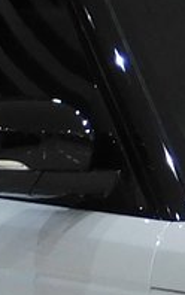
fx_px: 8329
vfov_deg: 2.0
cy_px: 404
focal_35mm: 1034
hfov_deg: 1.3
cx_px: 431
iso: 250
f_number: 5
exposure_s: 1/30
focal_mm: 23.7
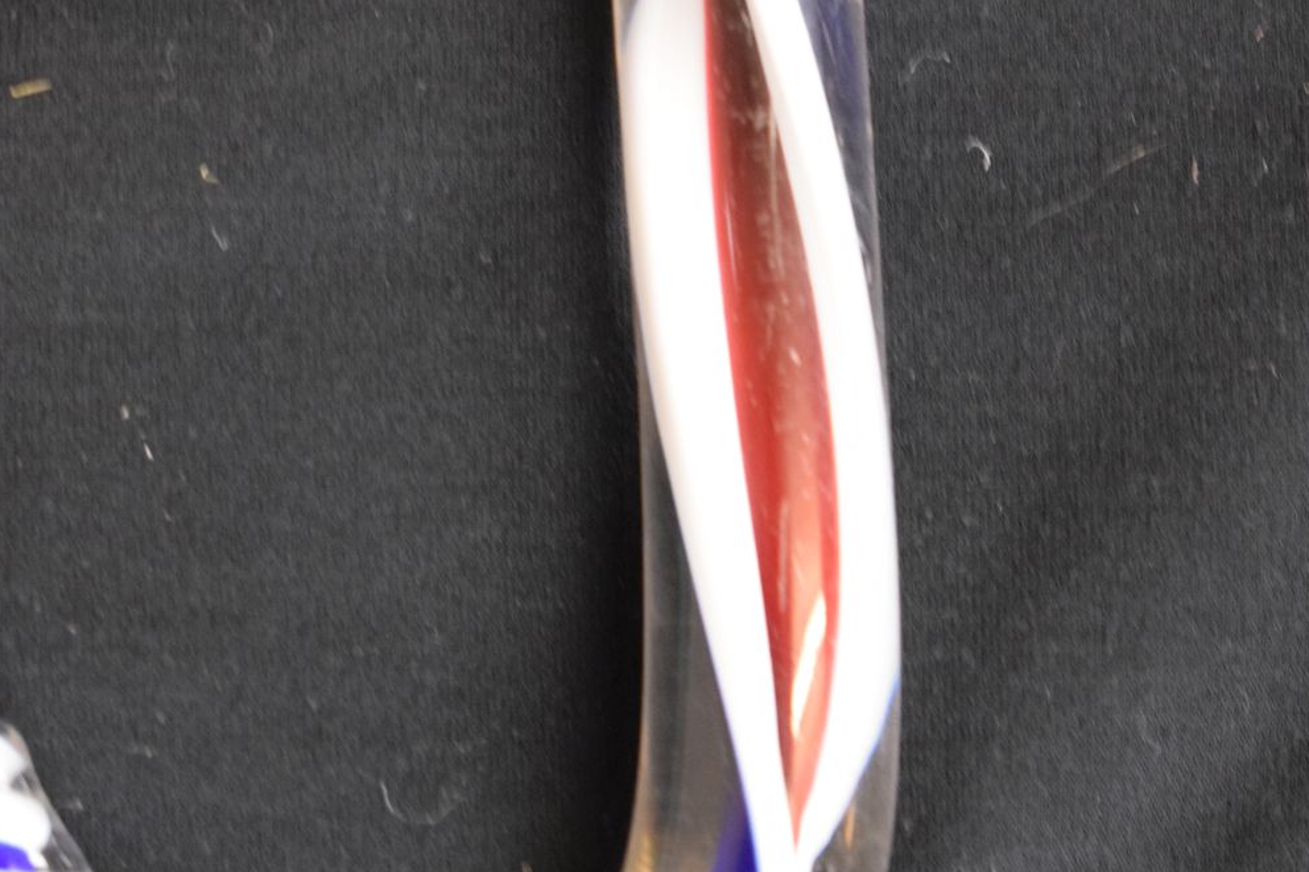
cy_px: 270
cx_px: 654
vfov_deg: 11.0
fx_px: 4535
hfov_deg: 16.4
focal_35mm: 125
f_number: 5.6
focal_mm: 55
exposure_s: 1/40
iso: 3200
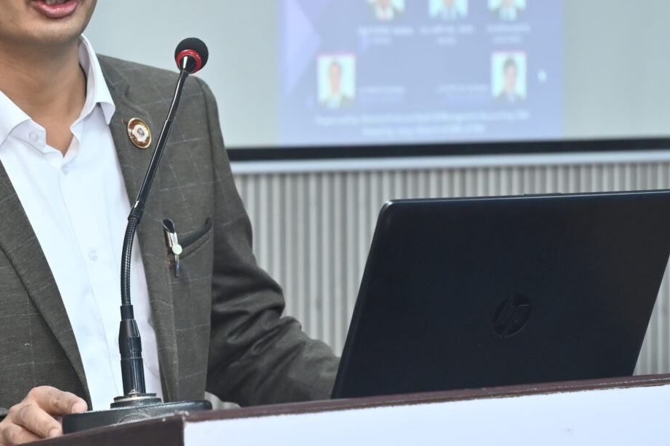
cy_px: 138
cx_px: 168
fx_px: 2492
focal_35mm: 134
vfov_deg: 10.2
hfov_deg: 15.2
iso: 800
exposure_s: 1/160
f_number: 4.5
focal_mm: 60
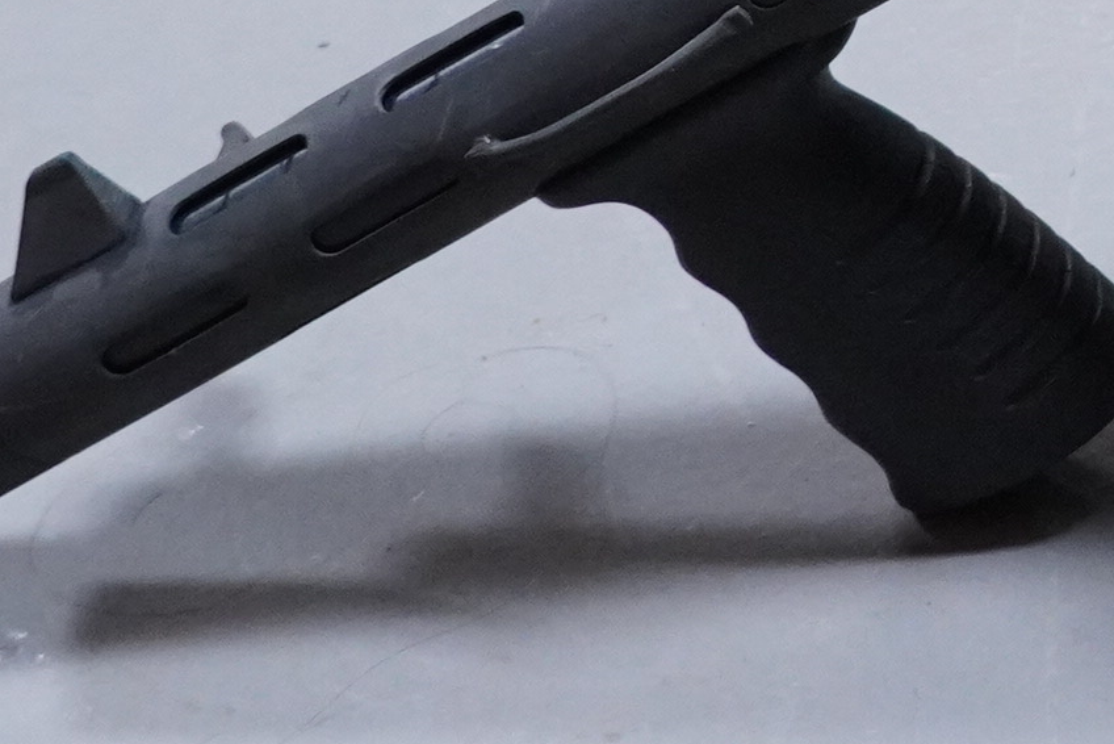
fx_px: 5107
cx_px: 2123
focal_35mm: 165
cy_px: -498
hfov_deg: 11.4
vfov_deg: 8.1
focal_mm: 22
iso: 2500
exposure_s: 1/125
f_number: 5.6
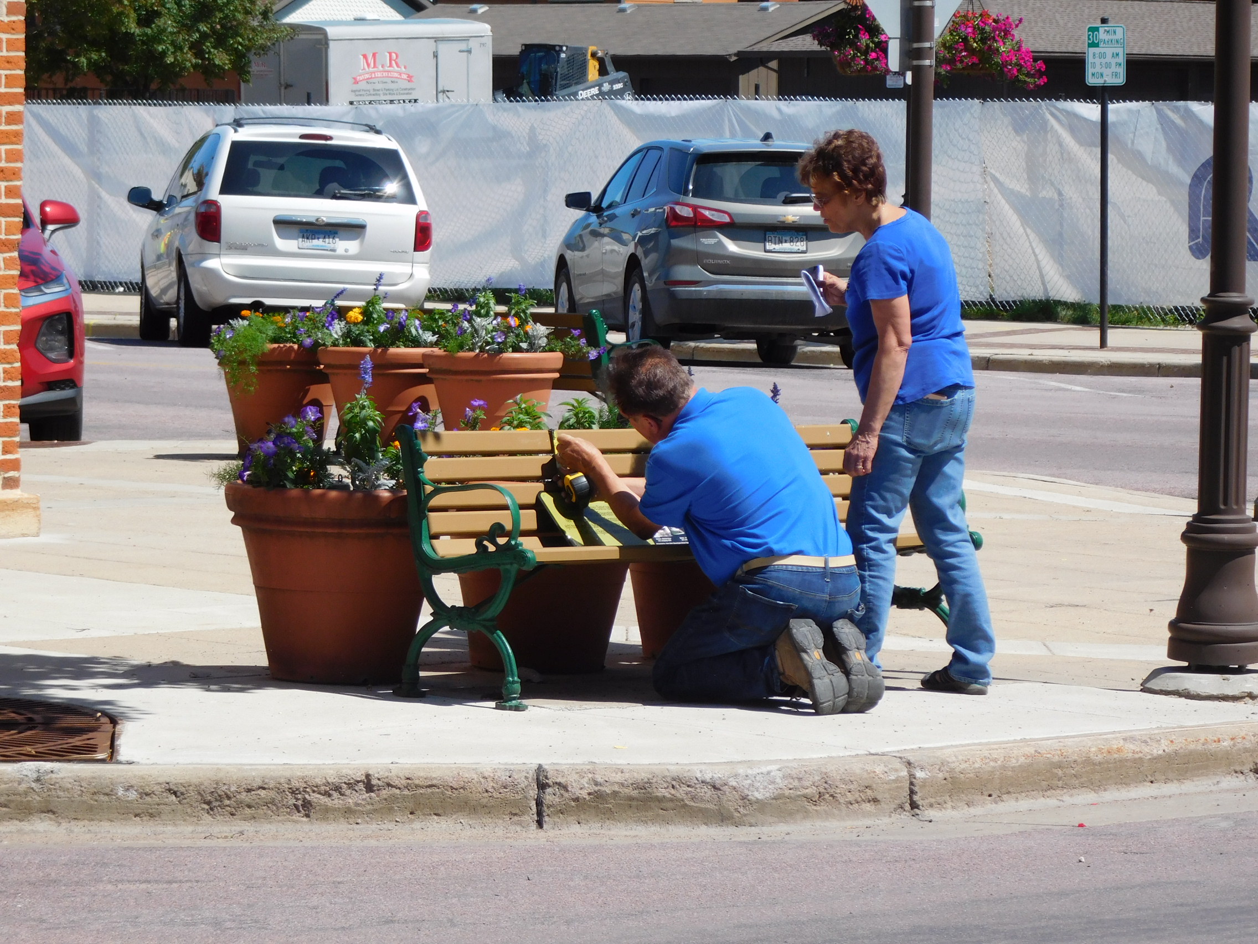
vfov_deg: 8.7
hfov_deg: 11.6
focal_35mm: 170
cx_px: 629
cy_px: 472
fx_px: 6178
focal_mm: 30.1
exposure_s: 1/640
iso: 125
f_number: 5.3
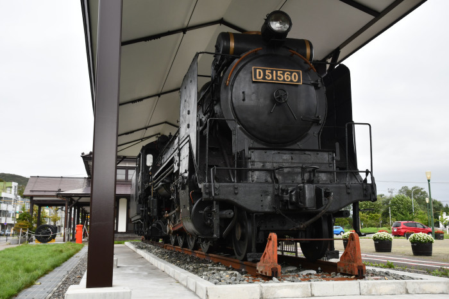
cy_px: 150
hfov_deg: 51.9
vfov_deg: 35.9
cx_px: 224
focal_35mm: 37
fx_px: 461
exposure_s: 1/125
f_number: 8
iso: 400
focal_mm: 25
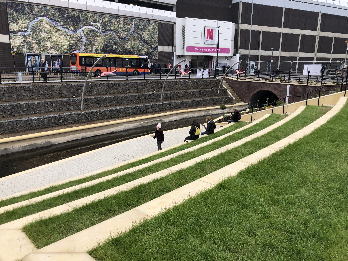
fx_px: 281
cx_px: 174
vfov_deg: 49.7
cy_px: 130
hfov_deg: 63.4
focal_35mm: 28
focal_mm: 3.99
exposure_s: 1/656
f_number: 1.8
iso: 20
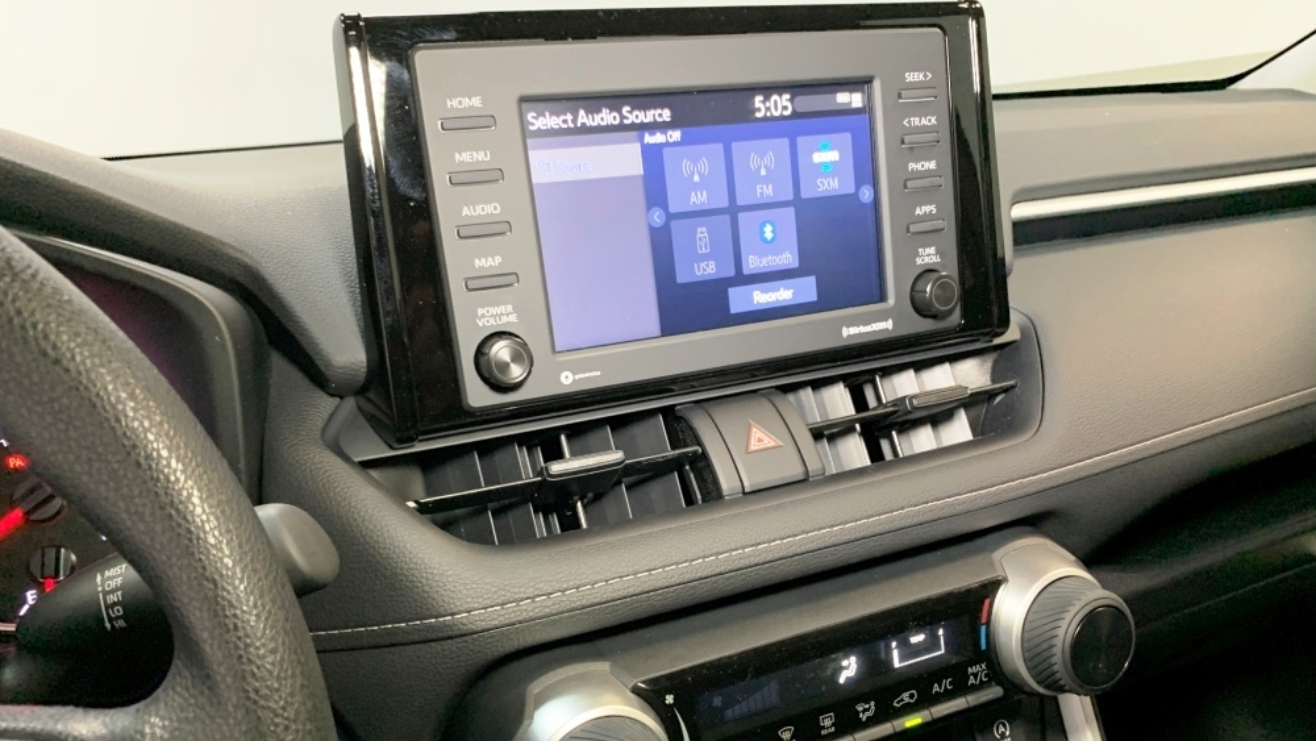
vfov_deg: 40.0
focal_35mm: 29
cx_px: 662
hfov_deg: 66.1
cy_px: 459
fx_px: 1012
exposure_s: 1/30
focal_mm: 4.25
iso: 500
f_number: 1.8
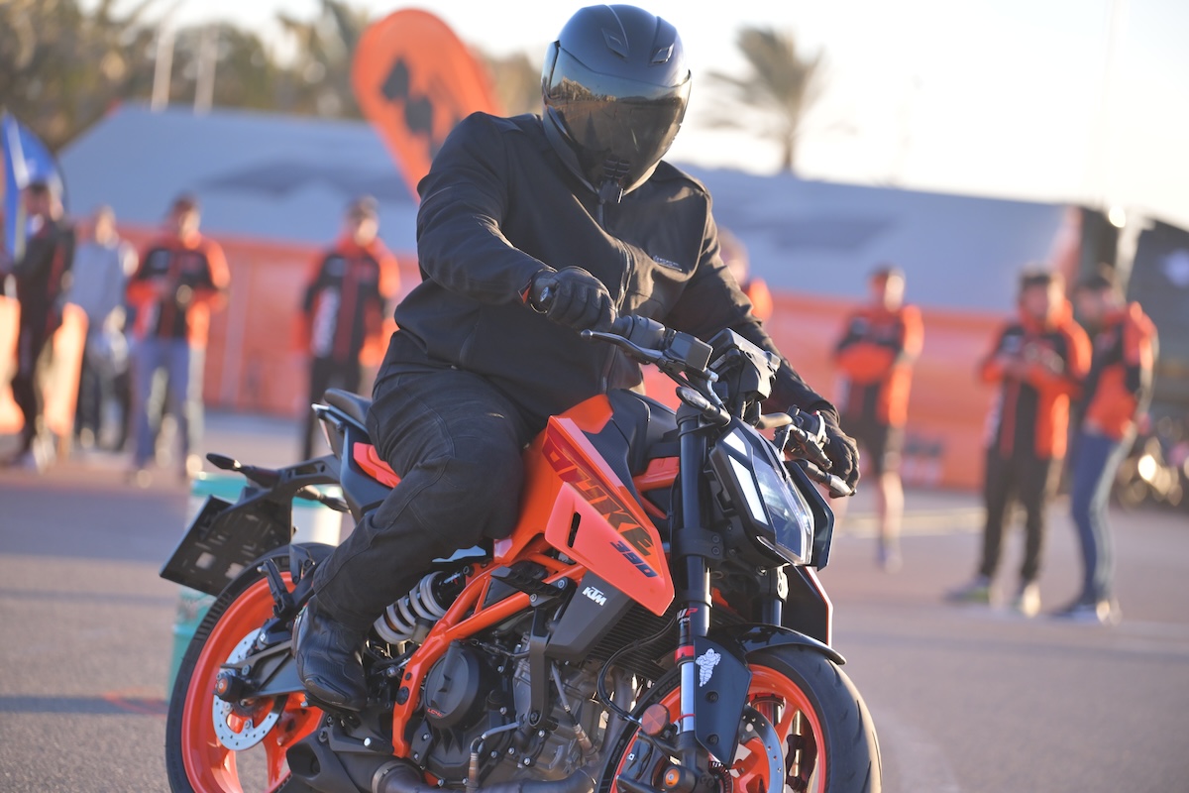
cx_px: 594
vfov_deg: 10.5
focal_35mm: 130
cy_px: 396
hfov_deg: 15.8
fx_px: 4293
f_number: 2.8
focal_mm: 130
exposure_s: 1/1600
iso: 800
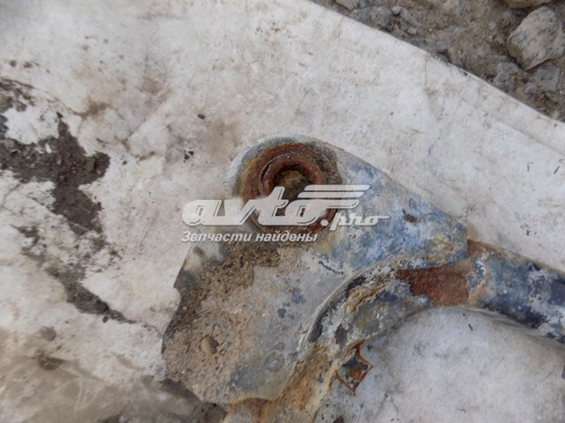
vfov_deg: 58.9
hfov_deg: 73.9
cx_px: 282
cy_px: 212
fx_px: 375
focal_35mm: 23
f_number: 3.1
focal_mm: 4
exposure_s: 1/160
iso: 80
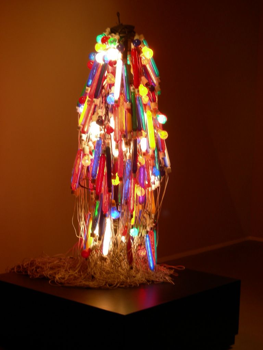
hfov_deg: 19.9
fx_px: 750
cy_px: 175
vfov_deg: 26.3
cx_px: 132
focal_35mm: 74
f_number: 3.8
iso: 64
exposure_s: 1/21.4
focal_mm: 15.5
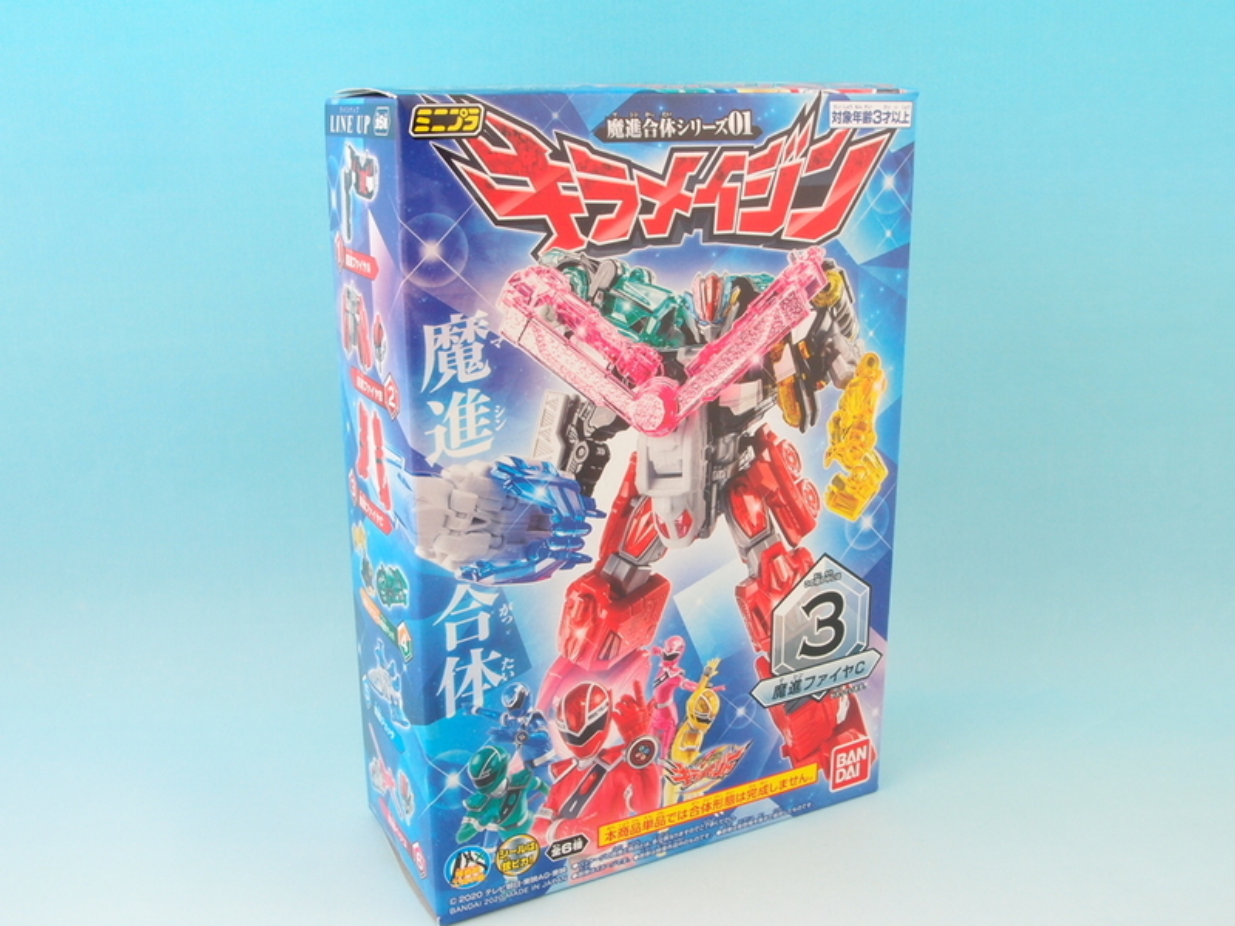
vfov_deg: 41.8
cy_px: 463
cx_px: 618
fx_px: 1213
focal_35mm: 34
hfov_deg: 54.0
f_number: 8
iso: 100
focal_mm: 7.41
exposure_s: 1.3
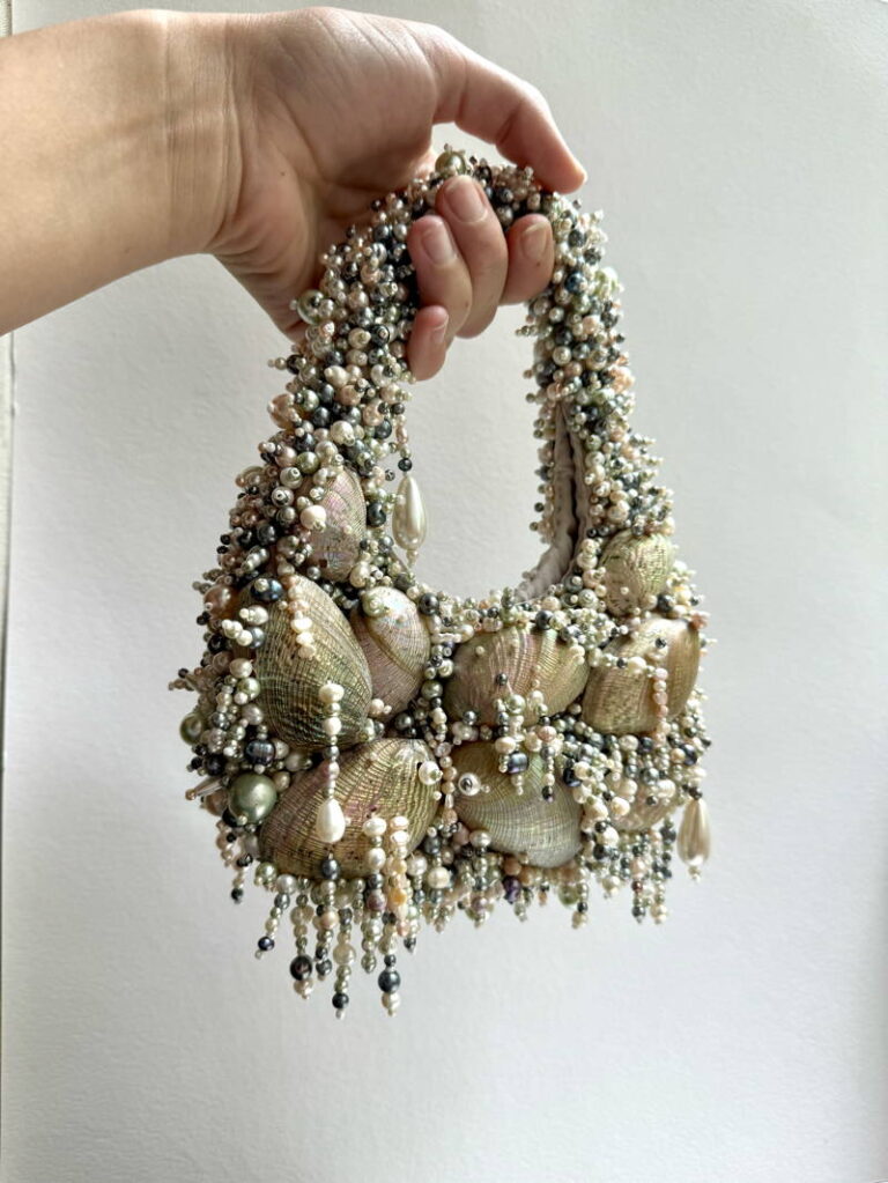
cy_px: 592
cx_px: 444
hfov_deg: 56.8
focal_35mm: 24
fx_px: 820
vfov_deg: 71.6
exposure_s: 1/271
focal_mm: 6.76
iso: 64
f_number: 1.78
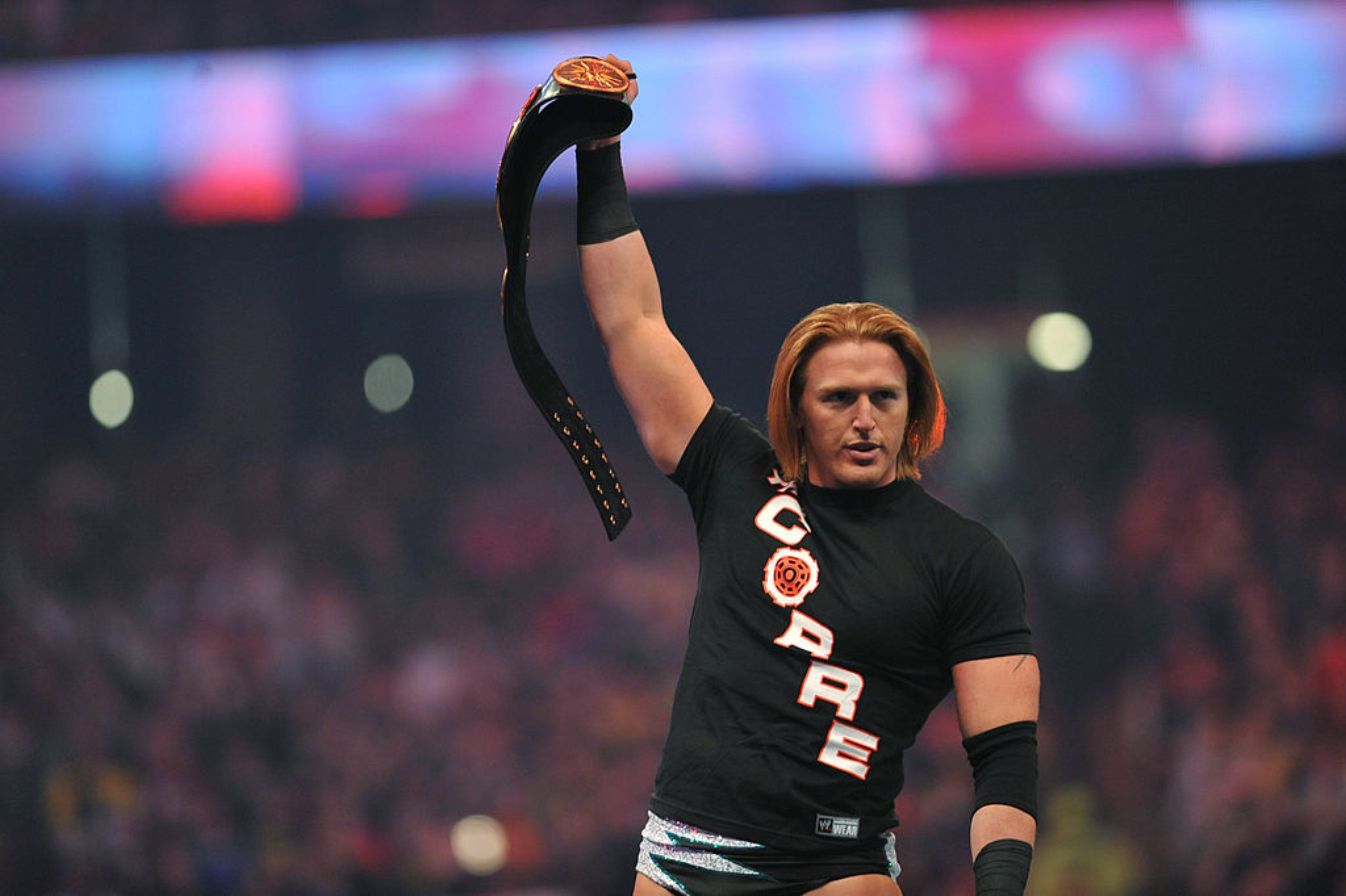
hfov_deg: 6.9
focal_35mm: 300
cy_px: 448
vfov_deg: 4.6
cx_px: 673
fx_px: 11212
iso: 2200
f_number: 2.8
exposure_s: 1/350
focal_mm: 300
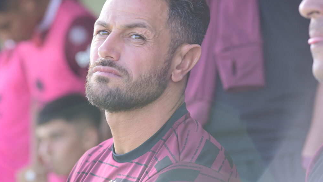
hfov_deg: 10.0
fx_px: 1850
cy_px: 69
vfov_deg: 5.6
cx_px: 89
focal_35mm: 216
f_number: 5.6
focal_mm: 135
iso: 640
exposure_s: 1/500
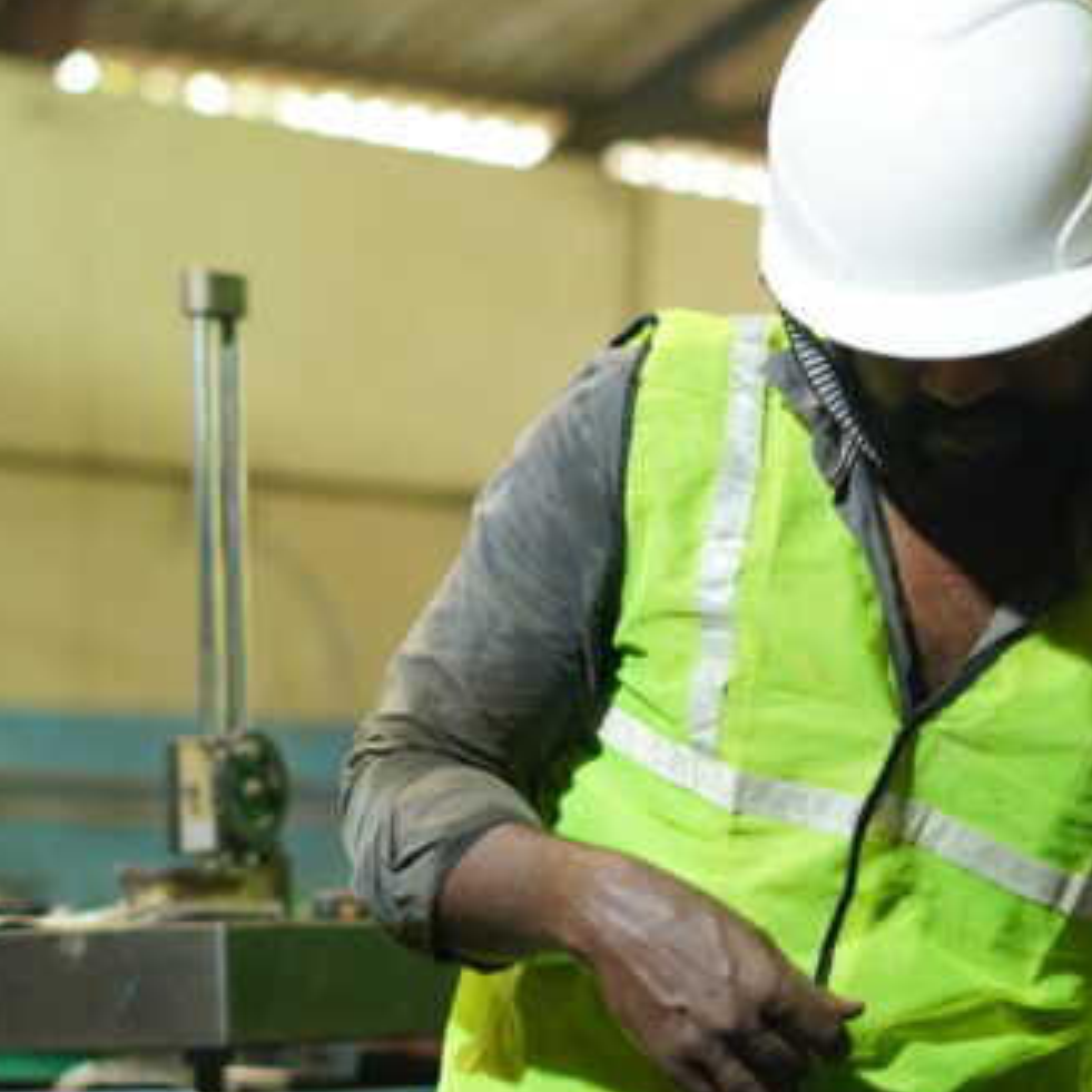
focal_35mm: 133
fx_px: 4747
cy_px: 432
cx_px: 568
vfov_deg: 13.1
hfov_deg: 13.1
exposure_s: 1/125
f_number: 2
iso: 1600
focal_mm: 50
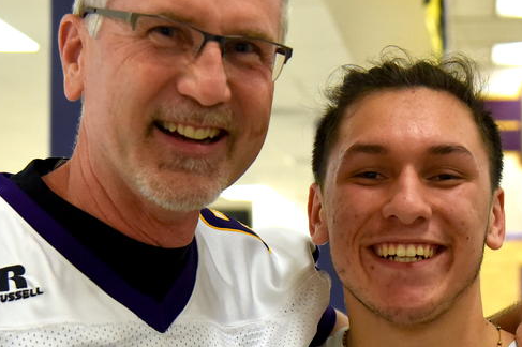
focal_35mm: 121
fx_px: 1753
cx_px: 312
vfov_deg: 11.3
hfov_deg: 16.9
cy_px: 257
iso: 4000
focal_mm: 46
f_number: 4
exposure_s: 1/250
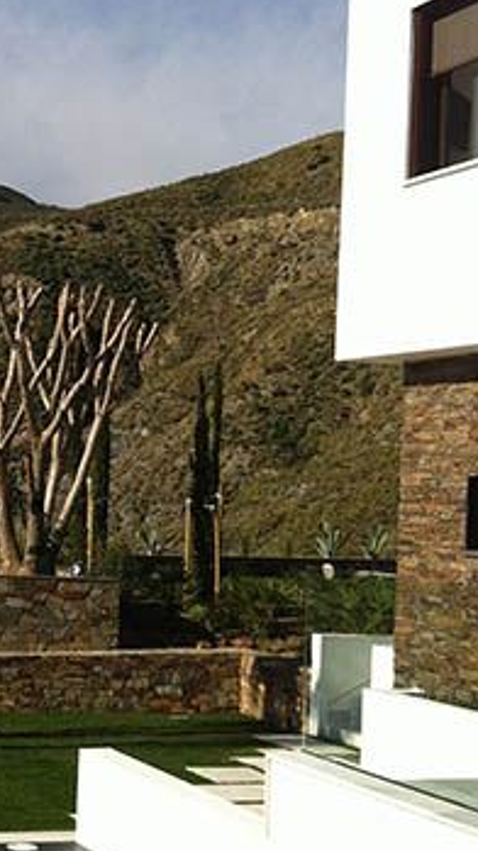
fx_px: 1647
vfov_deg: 29.0
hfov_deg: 16.1
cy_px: 430
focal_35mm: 73
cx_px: -29
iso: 80
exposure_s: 1/2011
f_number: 2.8
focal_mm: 3.85
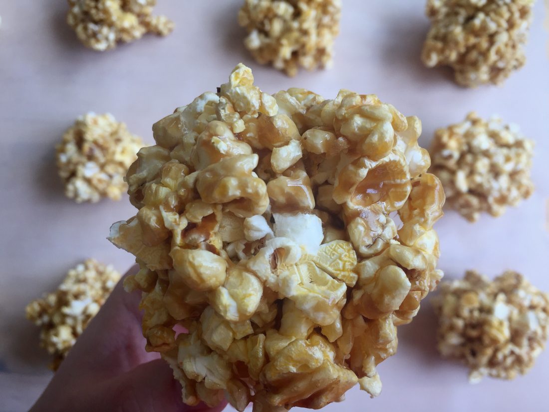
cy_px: 206
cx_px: 274
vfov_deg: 48.2
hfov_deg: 61.7
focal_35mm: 29
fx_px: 460
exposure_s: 1/120
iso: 40
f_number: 2.2
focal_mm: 4.15
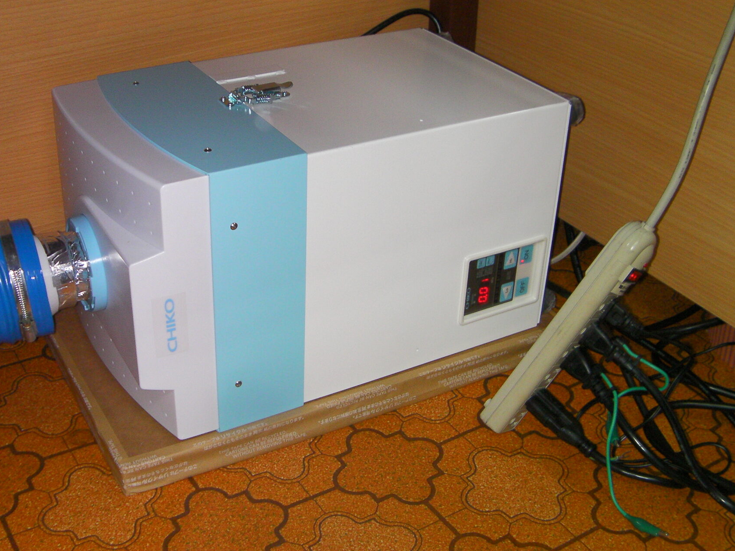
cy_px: 241
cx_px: 295
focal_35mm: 46
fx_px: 977
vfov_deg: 31.5
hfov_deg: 41.1
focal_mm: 6.8
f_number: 3.5
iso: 200
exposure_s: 1/30
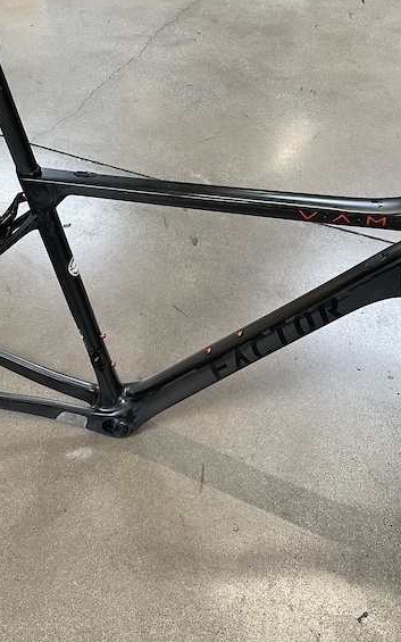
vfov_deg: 50.4
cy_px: 312
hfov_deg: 32.7
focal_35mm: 39
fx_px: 682
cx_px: 229
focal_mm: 4.2
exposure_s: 1/60
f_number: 1.6
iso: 80
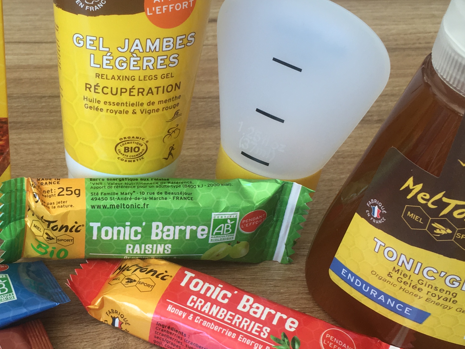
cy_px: 174
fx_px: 819
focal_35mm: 61
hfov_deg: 30.8
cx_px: 87
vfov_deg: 24.0
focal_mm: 4.15
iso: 32
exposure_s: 1/50
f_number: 2.2
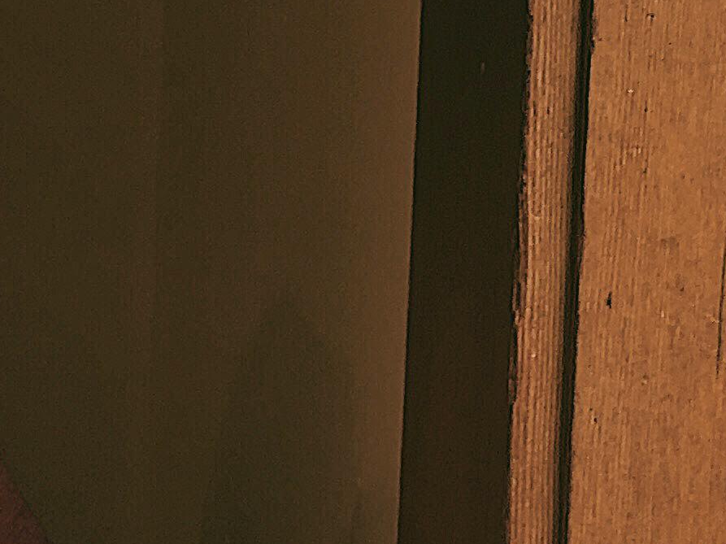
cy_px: 328
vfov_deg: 11.3
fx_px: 2746
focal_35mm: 131
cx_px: 260
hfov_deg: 15.0
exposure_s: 1/40
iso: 32
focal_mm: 4.15
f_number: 2.2
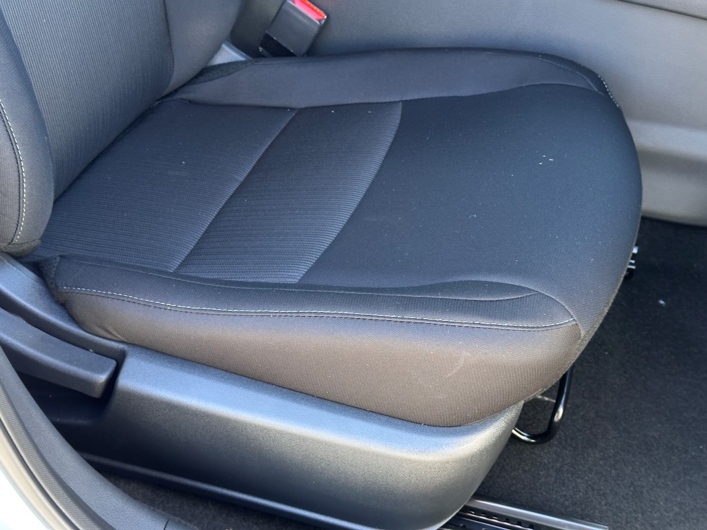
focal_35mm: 48
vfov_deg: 30.3
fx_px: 980
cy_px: 265
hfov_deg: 39.7
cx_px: 354
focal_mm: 6.86
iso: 100
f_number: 1.78
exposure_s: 1/60
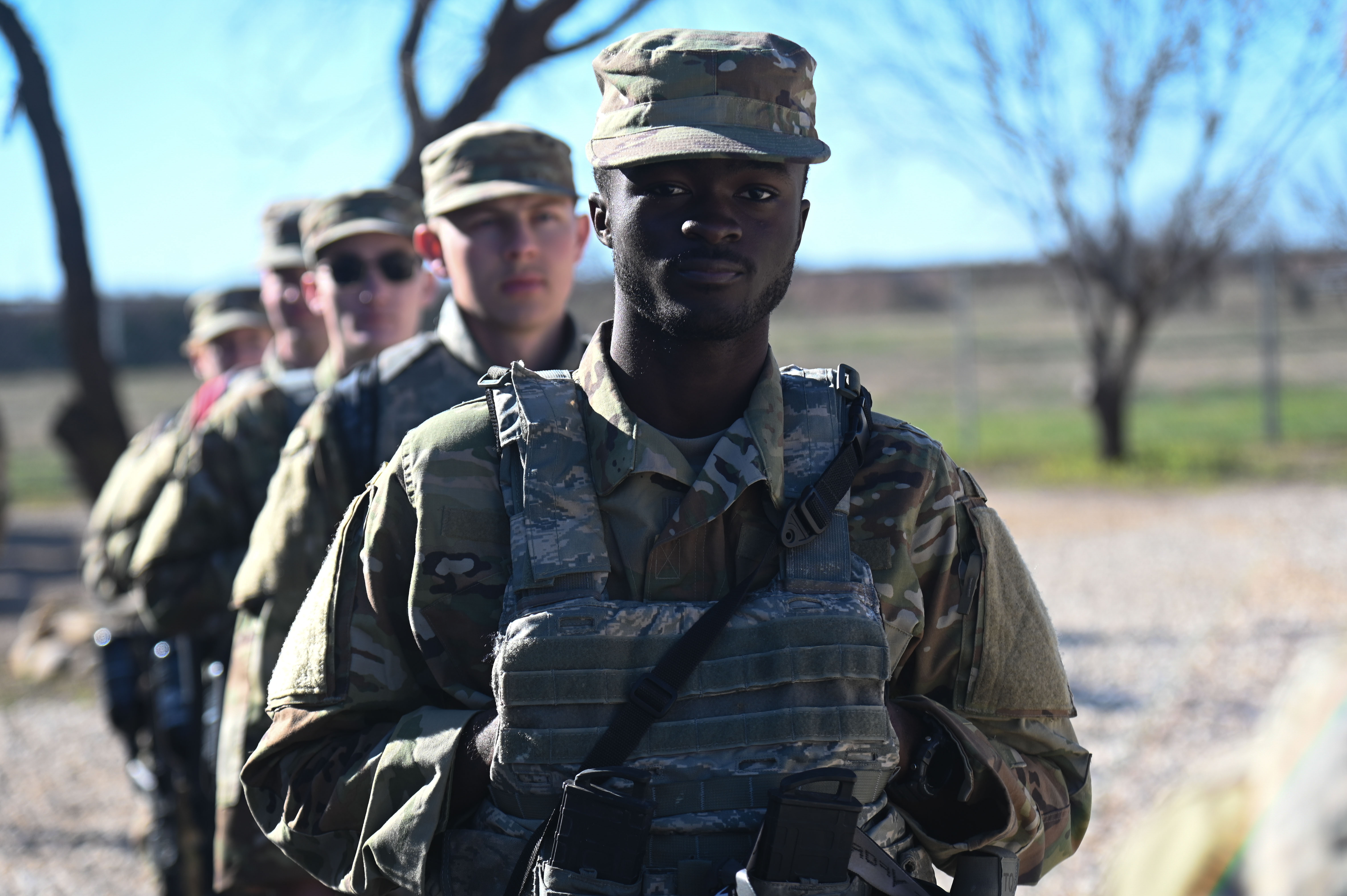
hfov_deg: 17.1
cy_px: 448
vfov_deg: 11.4
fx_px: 4487
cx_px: 674
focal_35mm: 120
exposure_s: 1/500
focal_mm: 120
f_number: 5
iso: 200
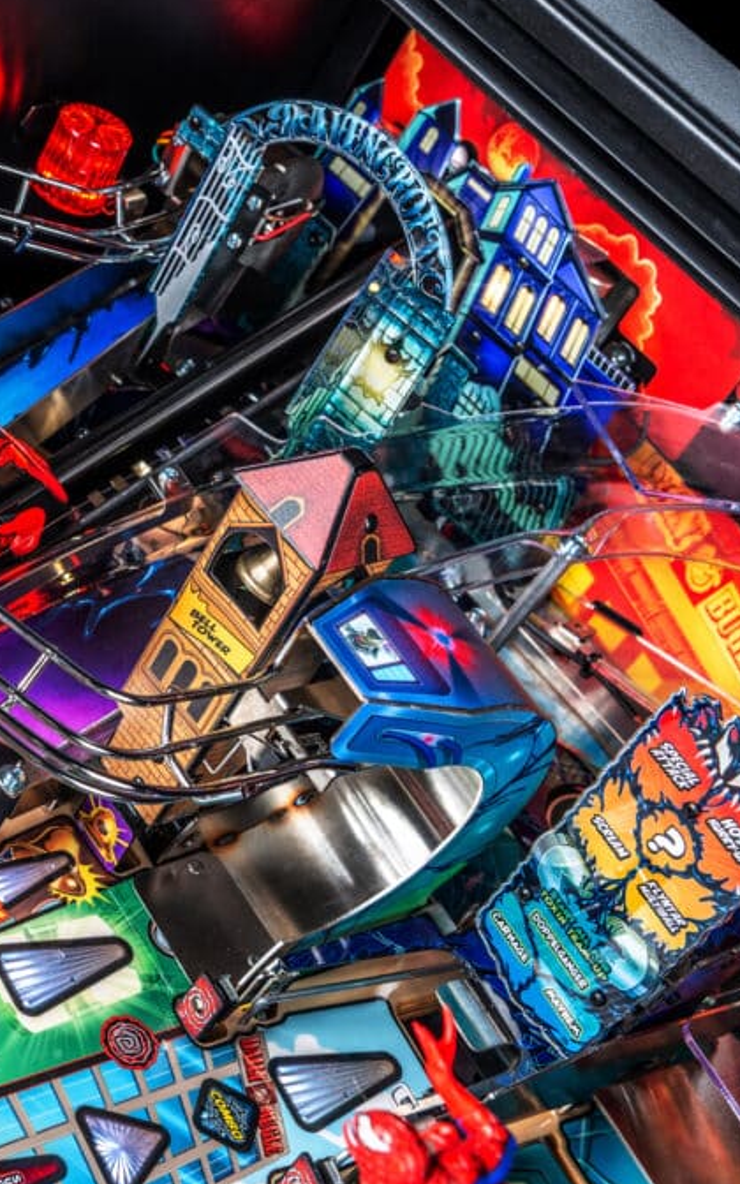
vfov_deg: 34.5
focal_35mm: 59
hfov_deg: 21.2
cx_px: -12
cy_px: 589
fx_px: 1904
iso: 200
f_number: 8
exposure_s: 1/100
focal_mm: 38
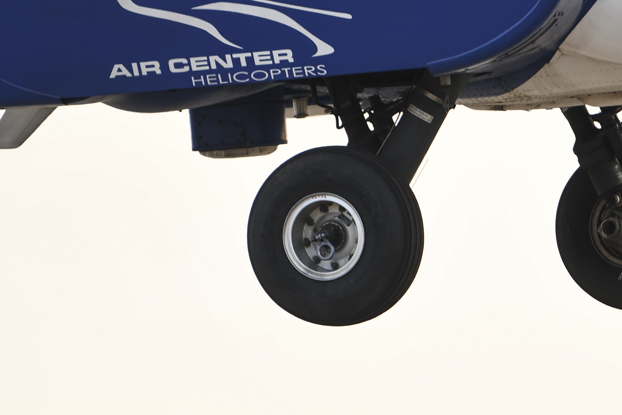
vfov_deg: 1.8
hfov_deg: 2.8
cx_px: 560
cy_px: 422
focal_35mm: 745
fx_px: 12872
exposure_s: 1/200
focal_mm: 200
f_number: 3.2
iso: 125
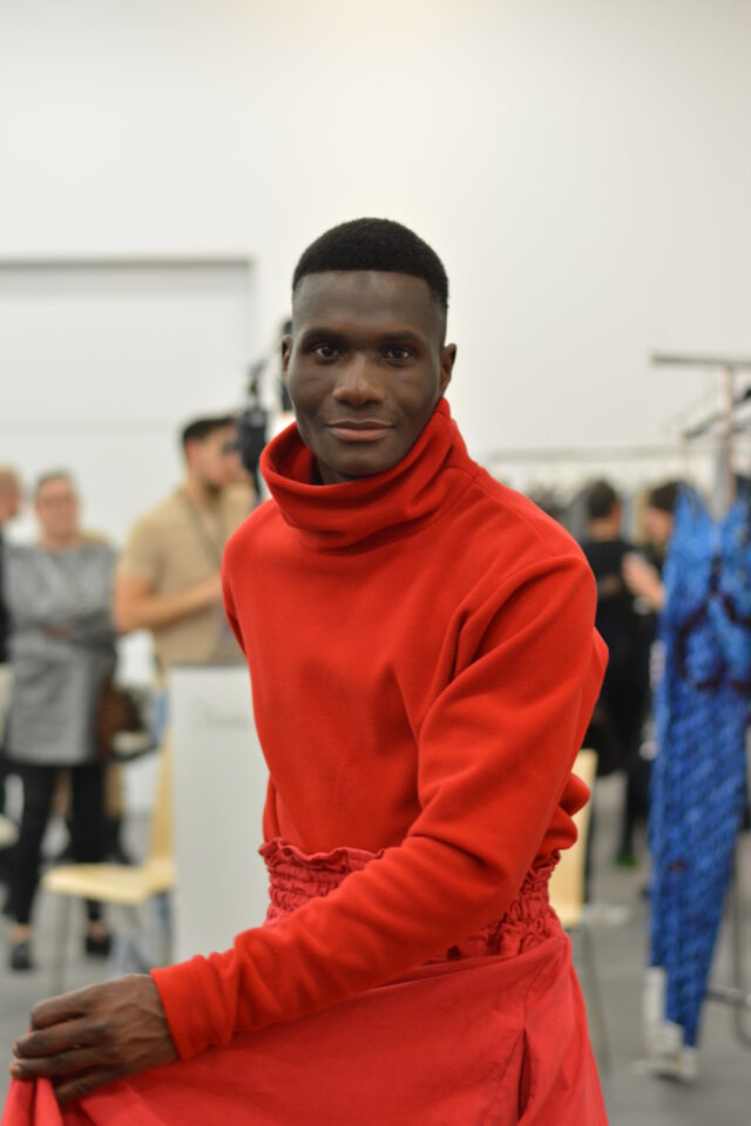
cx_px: 376
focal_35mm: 75
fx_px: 2347
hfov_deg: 18.2
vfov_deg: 27.0
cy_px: 563
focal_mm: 50
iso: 800
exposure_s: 1/160
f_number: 2.2
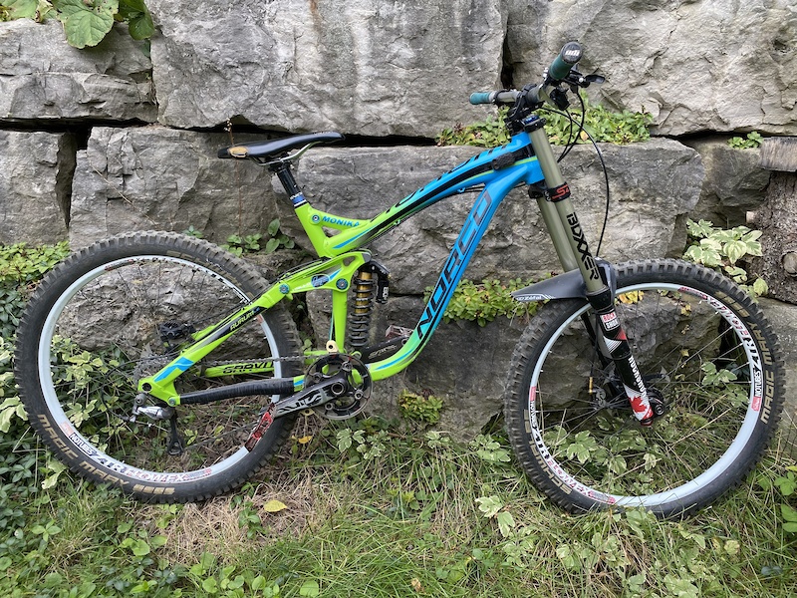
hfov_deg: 67.3
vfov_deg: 53.1
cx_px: 398
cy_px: 299
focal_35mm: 26
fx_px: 599
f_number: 1.8
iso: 32
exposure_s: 1/177
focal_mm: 4.25
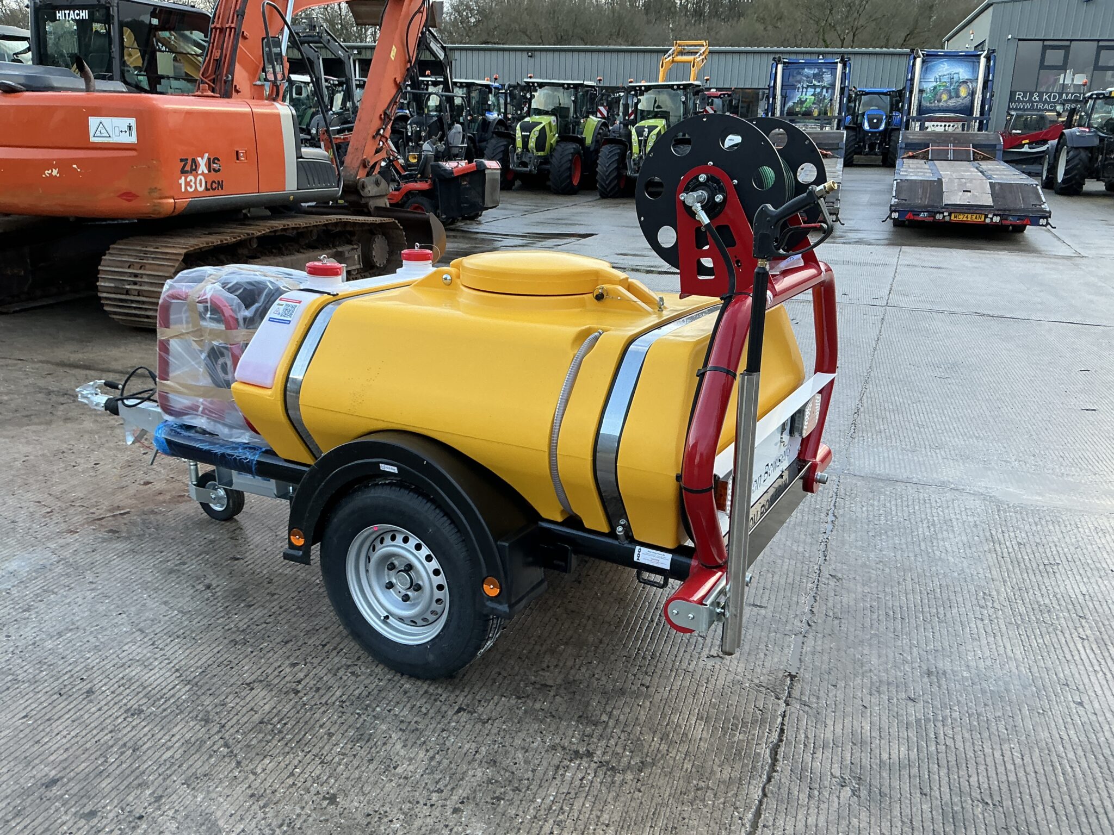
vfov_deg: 49.7
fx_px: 901
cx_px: 557
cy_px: 418
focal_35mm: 28
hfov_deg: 63.4
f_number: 1.8
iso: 32
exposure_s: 1/122
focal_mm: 3
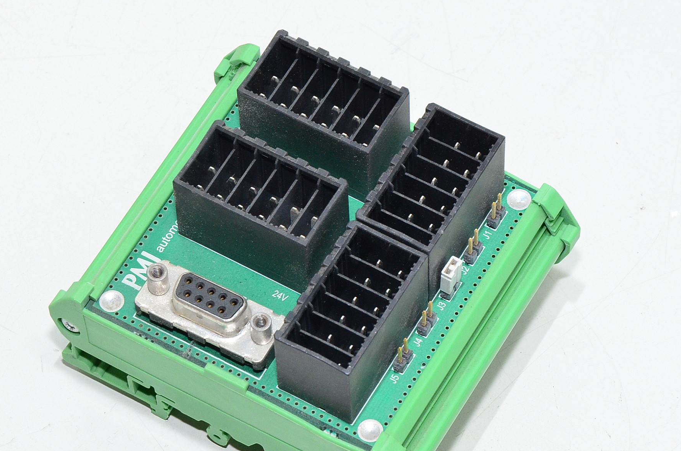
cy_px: 274
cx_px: 313
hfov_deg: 9.4
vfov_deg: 6.2
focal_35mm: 220
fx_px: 4148
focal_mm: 105
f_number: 16
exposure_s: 1/50
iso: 1600
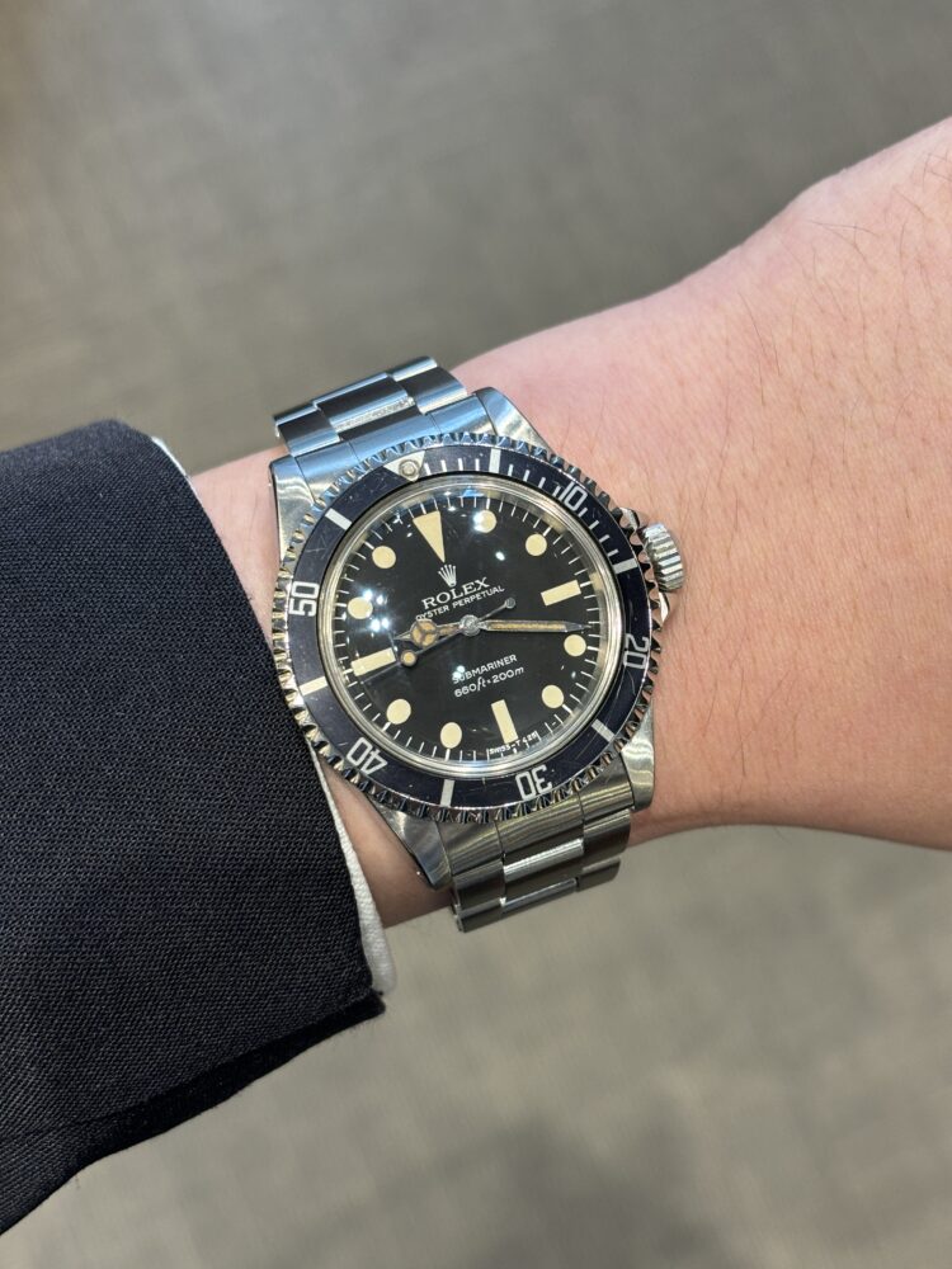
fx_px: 1907
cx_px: 476
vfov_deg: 36.8
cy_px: 634
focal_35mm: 52
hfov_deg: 28.0
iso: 40
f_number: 1.6
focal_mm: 5.96
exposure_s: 1/50
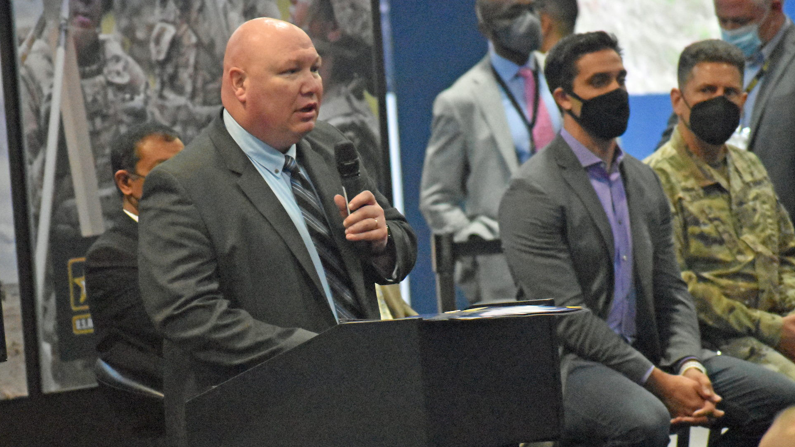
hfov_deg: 8.0
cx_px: 397
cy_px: 262
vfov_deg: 4.5
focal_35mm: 268
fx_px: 5649
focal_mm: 170
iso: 12800
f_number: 5
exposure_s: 1/320
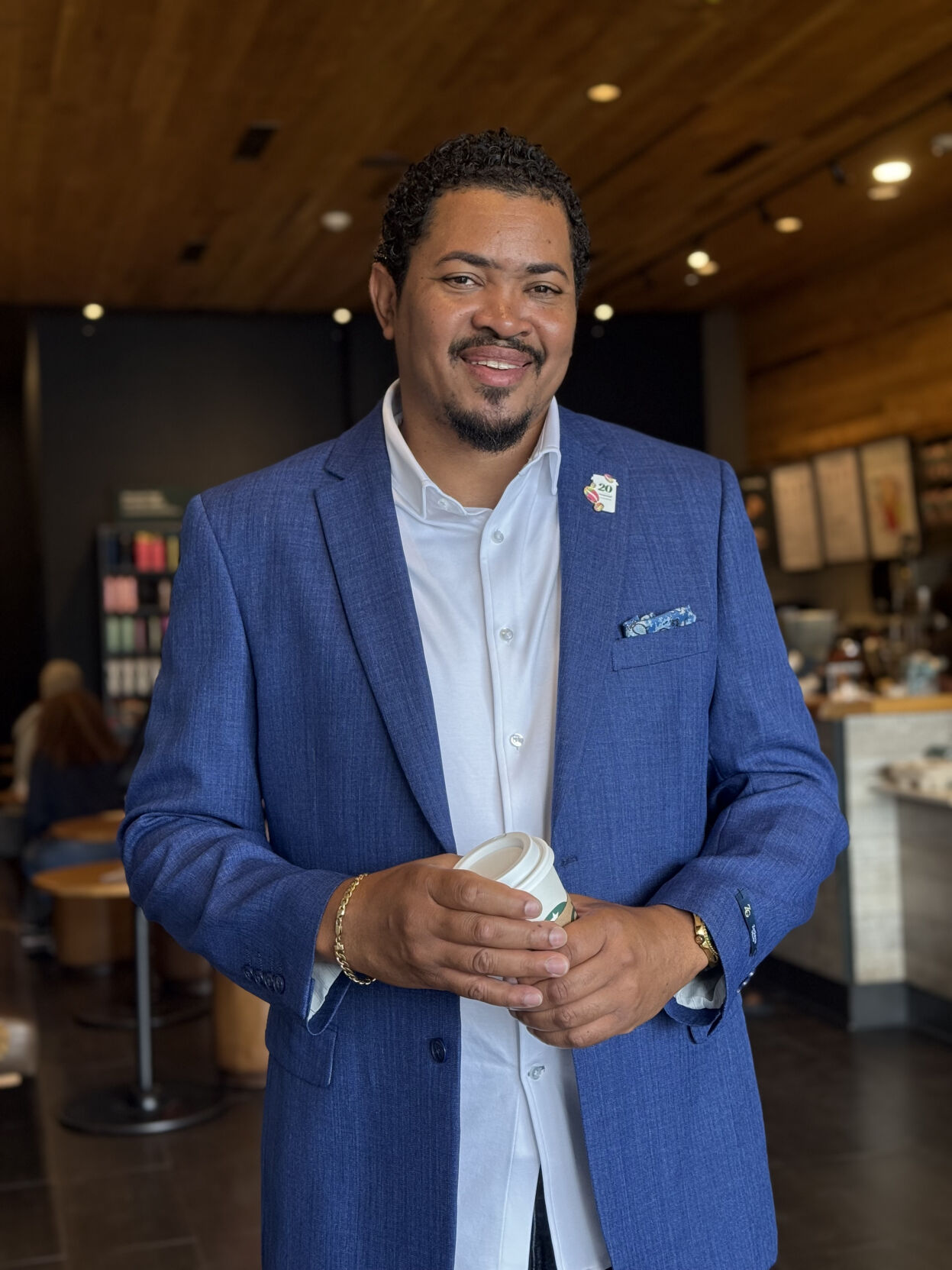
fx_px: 1760
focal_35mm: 48
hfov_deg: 30.3
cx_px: 476
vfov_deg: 39.7
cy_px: 635
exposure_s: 1/120
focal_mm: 6.76
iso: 250
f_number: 1.78
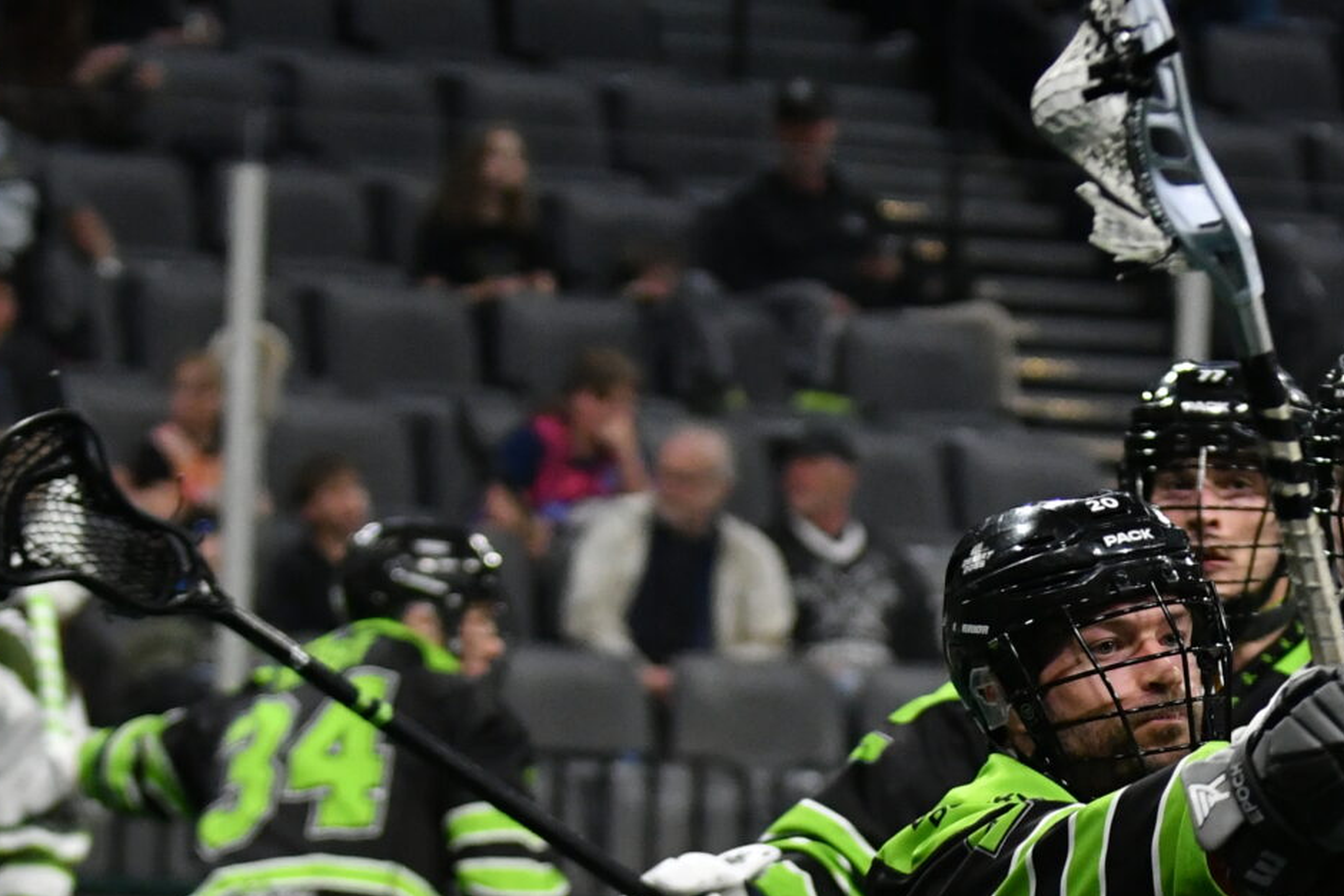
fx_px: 10678
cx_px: 1490
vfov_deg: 4.8
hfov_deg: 7.2
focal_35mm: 286
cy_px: 945
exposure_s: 1/1250
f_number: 2.8
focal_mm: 70
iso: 2000
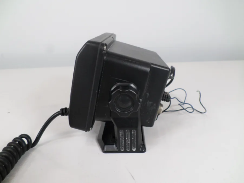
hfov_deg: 69.4
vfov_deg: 54.9
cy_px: 92
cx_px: 122
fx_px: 176
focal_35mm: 25
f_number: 2.5
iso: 80
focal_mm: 4.5
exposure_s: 1/45
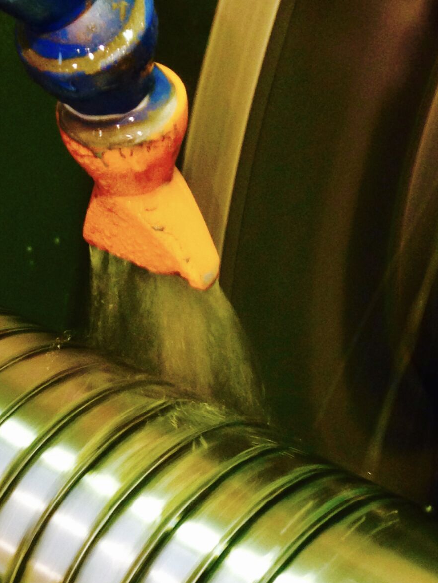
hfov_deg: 20.4
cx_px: 135
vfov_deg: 26.5
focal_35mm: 72
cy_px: 470
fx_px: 1214
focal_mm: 4.12
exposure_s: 1/20
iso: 160
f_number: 2.4
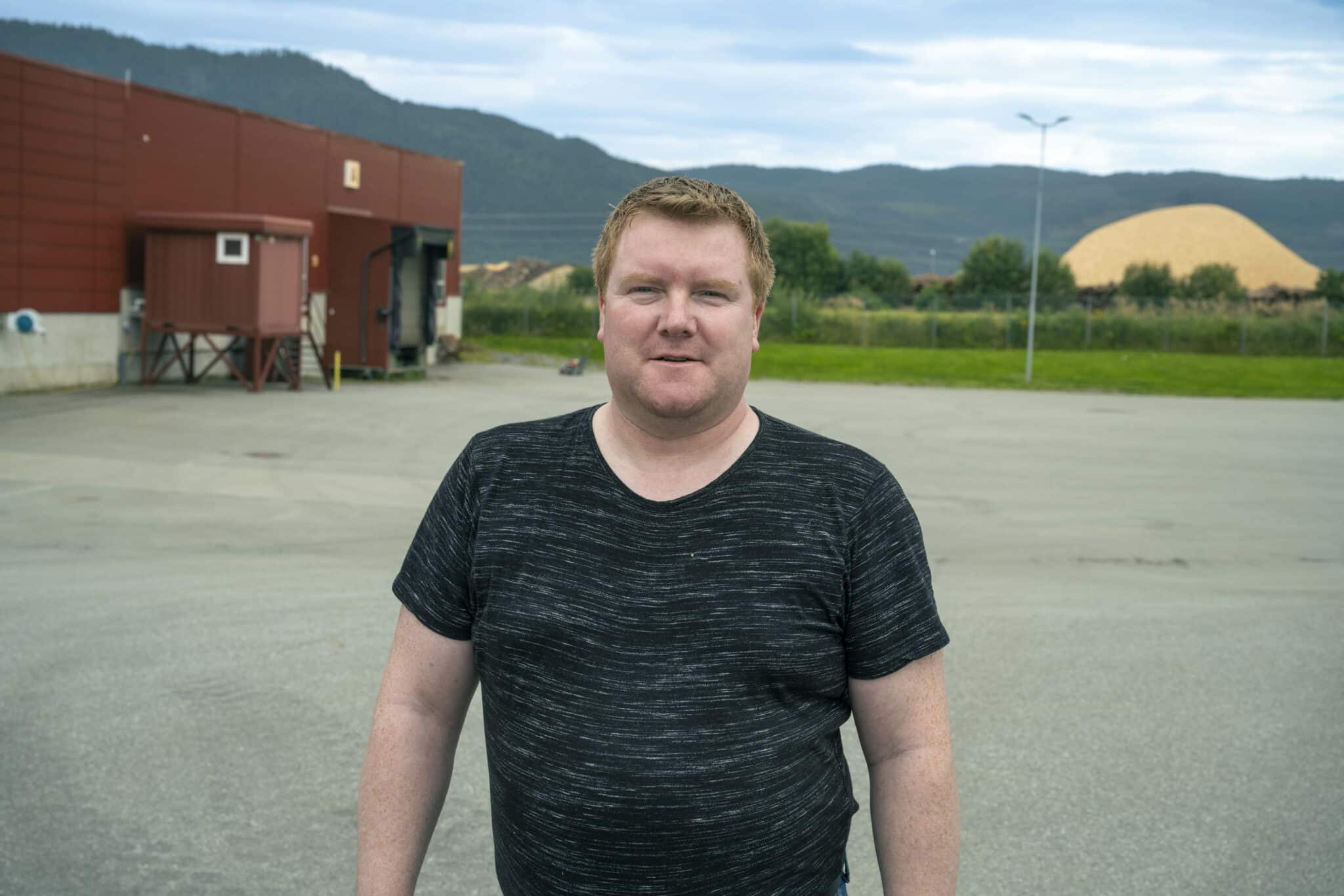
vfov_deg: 29.2
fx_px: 1717
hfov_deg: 42.7
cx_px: 672
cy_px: 448
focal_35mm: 46
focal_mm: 46
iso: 160
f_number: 6.3
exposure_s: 1/250
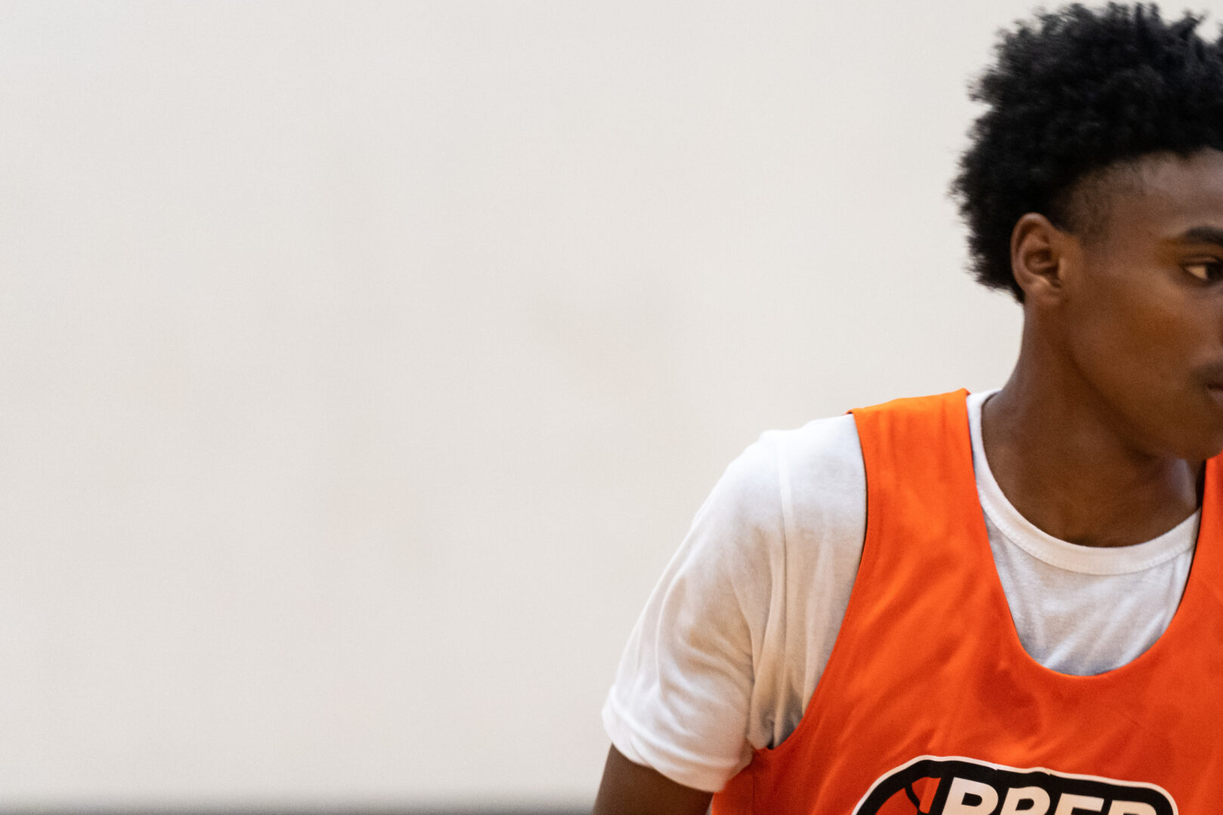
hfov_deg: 3.8
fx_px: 18304
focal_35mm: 539
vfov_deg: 2.6
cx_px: 913
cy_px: 480
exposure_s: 1/160
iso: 6400
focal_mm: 340.5
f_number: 6.3
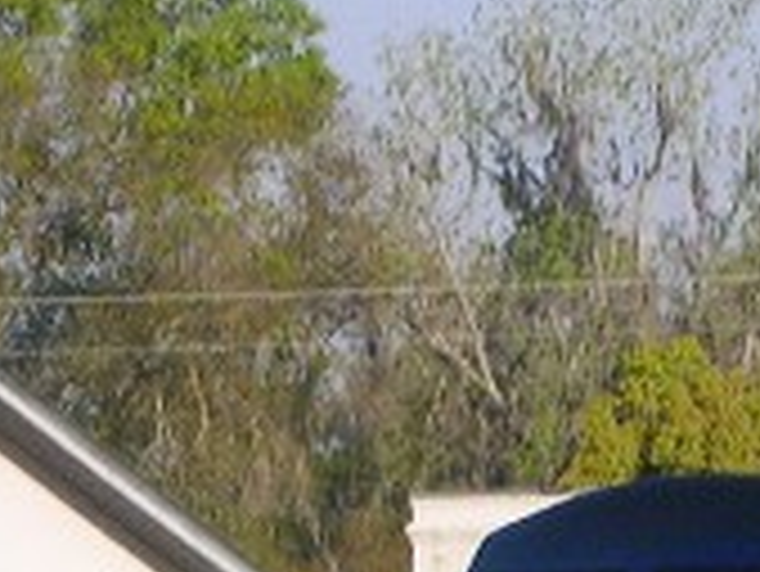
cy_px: 959
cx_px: 555
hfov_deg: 4.1
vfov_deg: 3.0
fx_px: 10744
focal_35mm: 489
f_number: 4.9
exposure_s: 1/450
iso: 50
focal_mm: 17.4
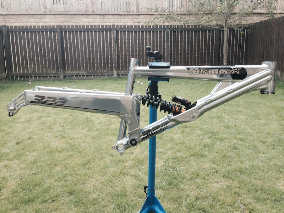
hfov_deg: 55.4
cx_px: 142
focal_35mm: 33
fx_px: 271
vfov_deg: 42.9
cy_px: 106
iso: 50
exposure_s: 1/242
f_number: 2.4
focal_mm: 4.12
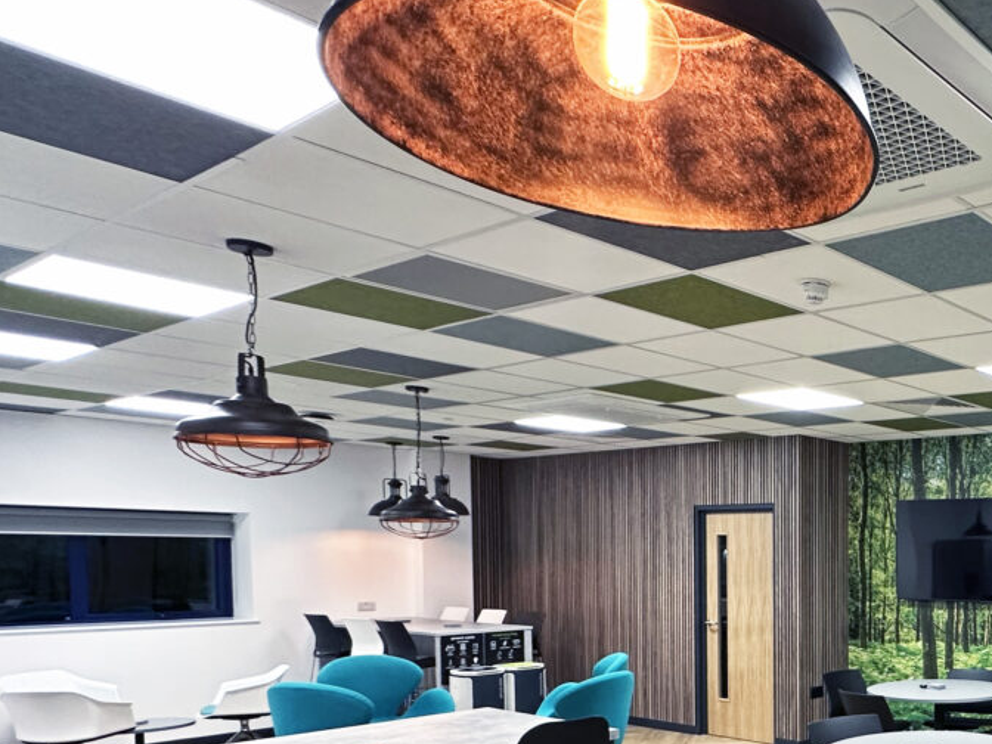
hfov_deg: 46.1
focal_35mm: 32
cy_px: 608
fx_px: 917
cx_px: 1026
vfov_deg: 42.0
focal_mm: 2.22
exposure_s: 1/50
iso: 200
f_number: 2.2
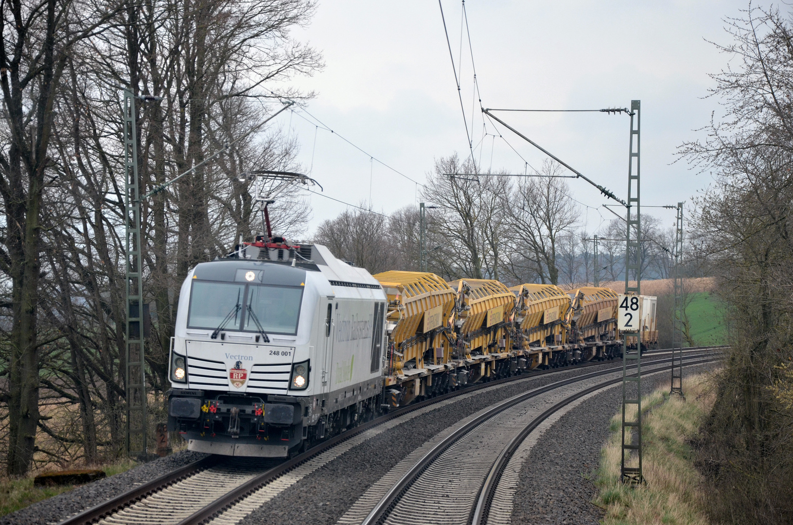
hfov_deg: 17.1
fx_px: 2638
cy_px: 262
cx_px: 396
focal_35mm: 120
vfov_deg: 11.4
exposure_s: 1/1000
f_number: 6.3
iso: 640
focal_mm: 80
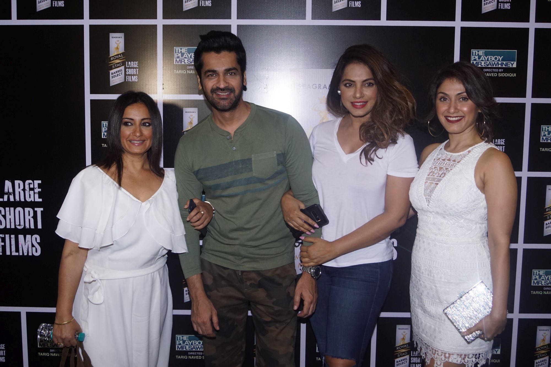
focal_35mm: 52
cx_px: 276
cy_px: 184
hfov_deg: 37.9
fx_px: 803
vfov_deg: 25.7
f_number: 5.6
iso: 800
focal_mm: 35
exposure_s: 1/125
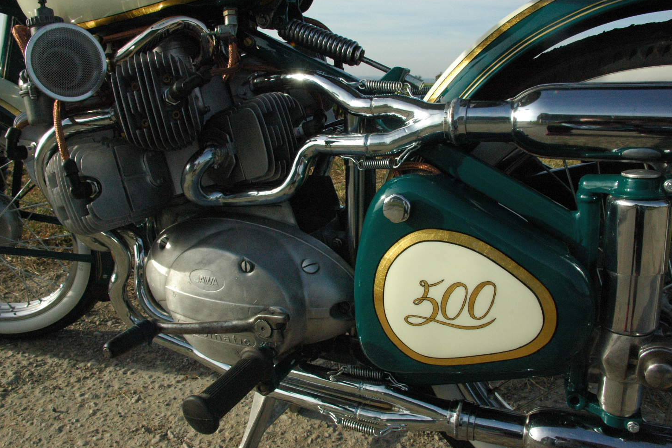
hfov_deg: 65.5
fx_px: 523
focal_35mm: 28
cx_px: 340
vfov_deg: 46.4
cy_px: 226
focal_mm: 18
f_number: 13
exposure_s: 1/800
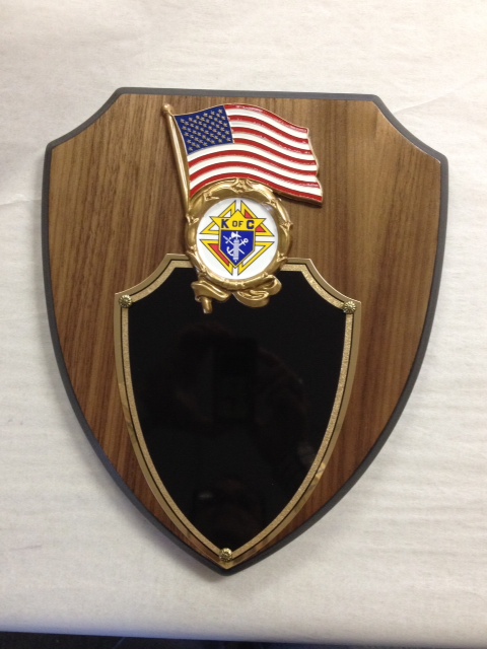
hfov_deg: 40.7
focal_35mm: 35
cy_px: 324
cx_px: 244
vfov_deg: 52.6
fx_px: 657
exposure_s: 1/20
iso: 250
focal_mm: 4.28
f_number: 2.4
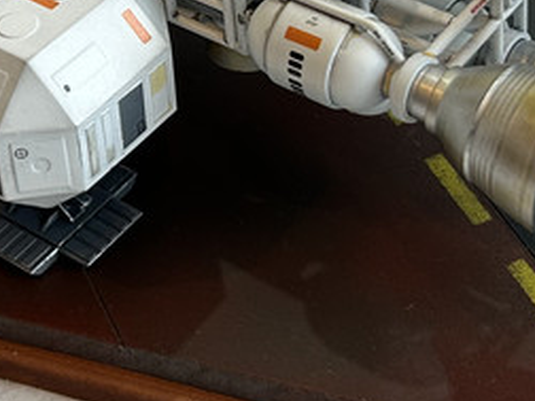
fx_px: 1700
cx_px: 133
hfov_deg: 17.8
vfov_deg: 13.3
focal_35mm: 110
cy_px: 38
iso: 64
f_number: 1.5
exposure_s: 1/100
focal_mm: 5.7
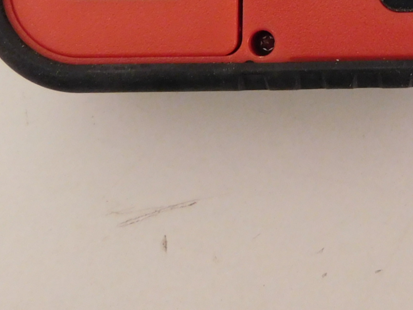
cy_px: -81
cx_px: 400
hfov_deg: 29.8
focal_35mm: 61
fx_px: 727
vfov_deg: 21.9
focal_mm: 4
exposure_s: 1/30
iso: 400
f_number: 3
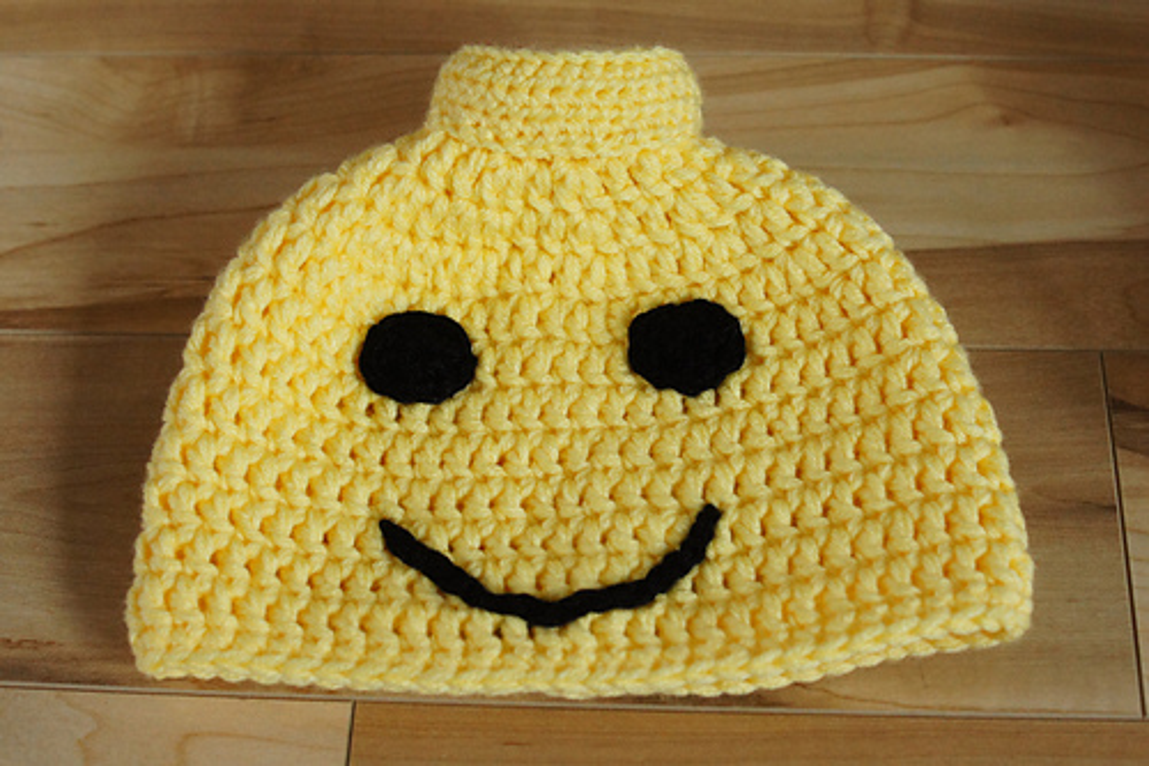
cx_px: 574
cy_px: 383
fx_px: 1675
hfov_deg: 37.9
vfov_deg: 25.7
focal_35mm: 52
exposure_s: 1/250
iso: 1600
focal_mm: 35
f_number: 4
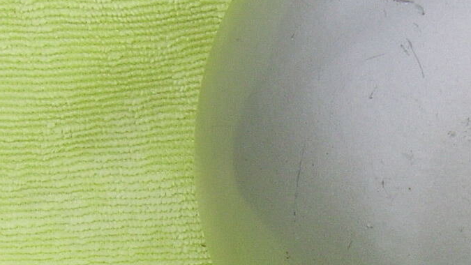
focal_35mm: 159
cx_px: 496
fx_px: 1986
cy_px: 279
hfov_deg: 13.3
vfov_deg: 7.6
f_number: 6.4
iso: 50
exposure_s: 1/100
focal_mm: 7.8
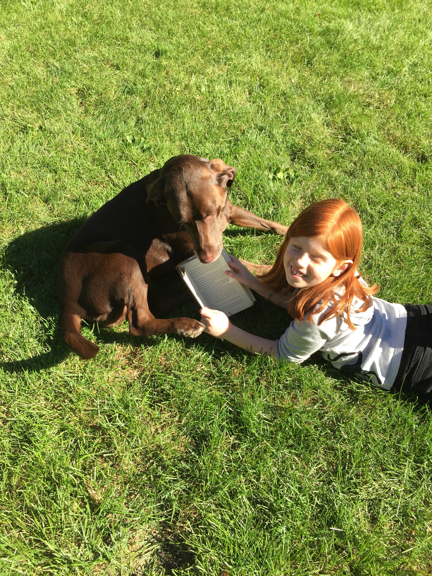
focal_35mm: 29
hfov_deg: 48.2
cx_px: 216
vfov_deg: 61.7
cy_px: 288
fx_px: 483
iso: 32
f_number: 2.2
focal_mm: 4.15
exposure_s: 1/599
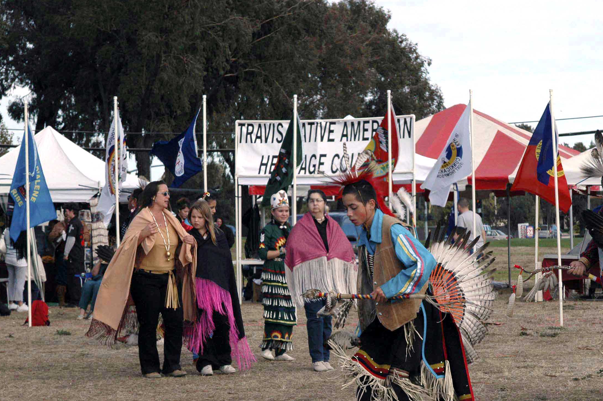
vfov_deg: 9.5
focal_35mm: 144
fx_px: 2410
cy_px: 224
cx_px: 379
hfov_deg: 14.2
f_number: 10
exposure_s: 1/400
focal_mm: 70
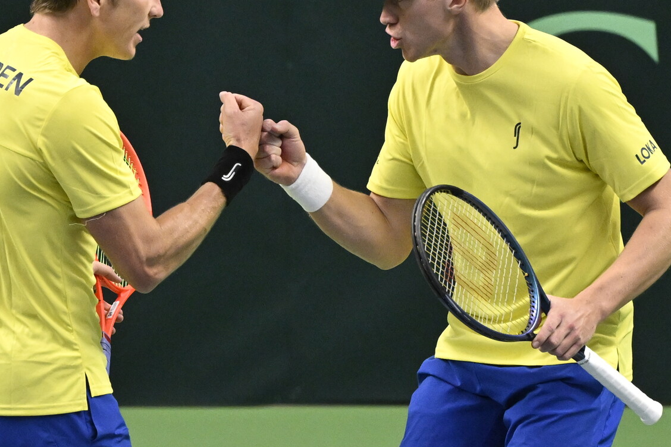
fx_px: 8722
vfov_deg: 2.9
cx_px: 314
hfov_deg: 4.4
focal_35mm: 468
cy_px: 193
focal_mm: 330
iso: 3200
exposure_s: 1/1250
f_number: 4
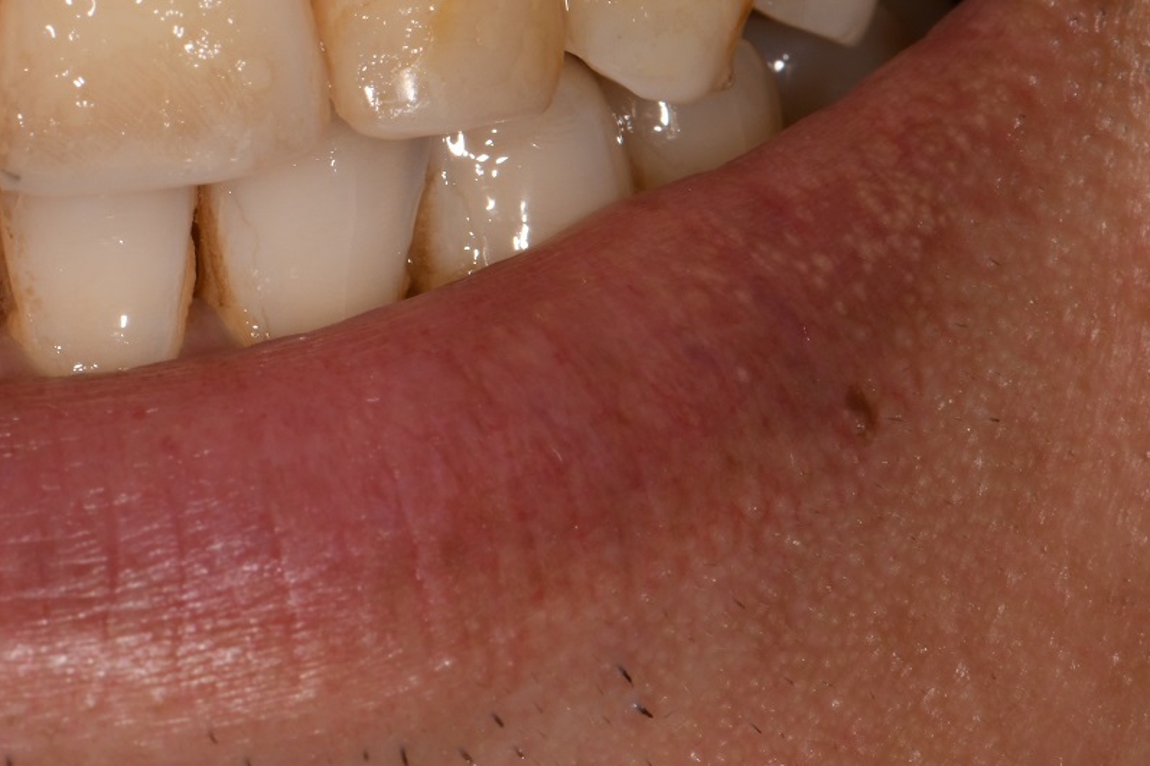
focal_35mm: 272
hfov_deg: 7.5
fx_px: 8687
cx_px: -63
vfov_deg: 5.0
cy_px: 19
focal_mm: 105
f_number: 32
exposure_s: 1/200
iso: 200
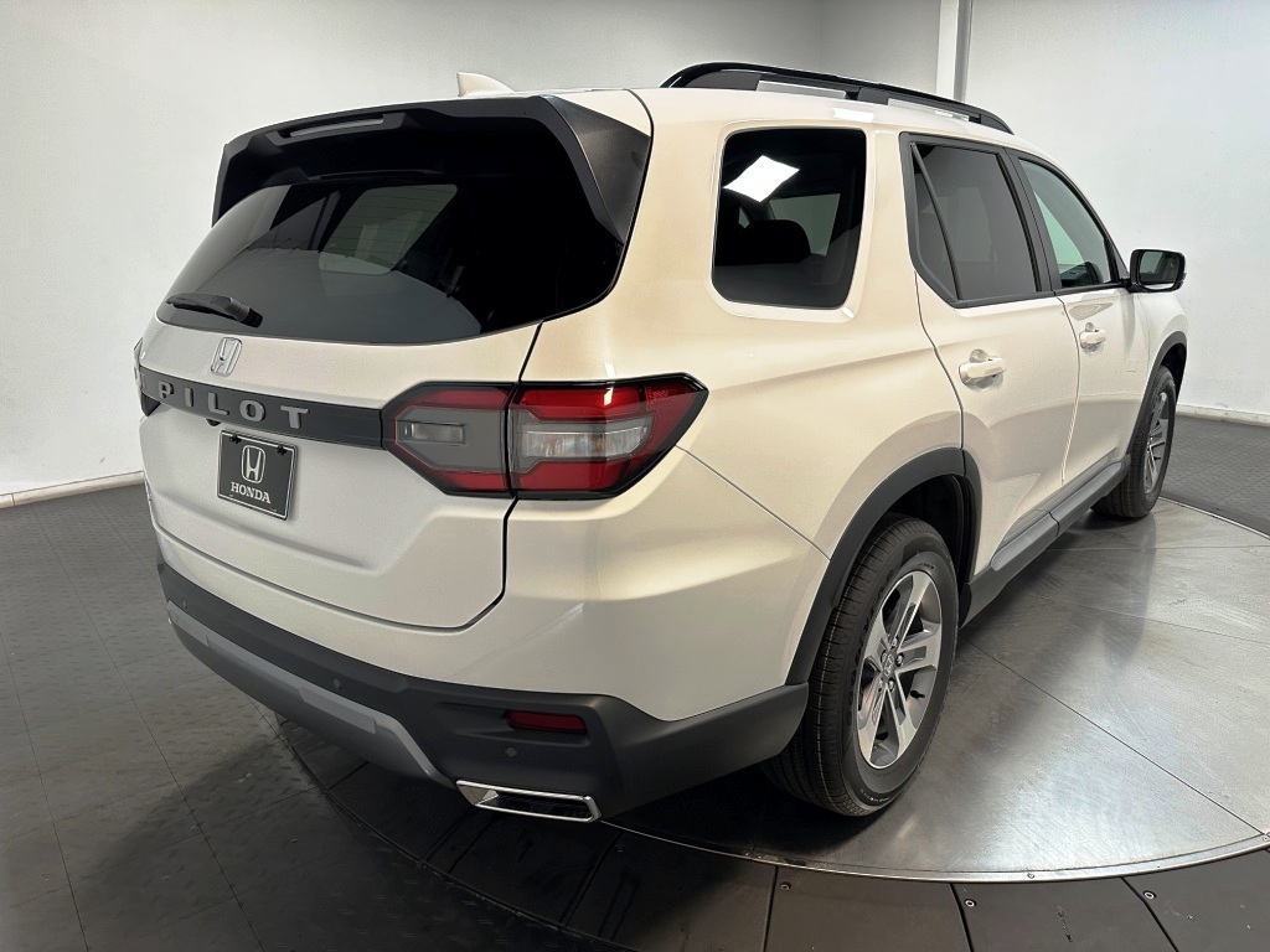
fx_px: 881
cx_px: 635
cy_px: 476
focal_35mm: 24
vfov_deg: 56.8
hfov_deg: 71.6
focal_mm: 6.86
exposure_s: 1/60
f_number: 1.78
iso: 200
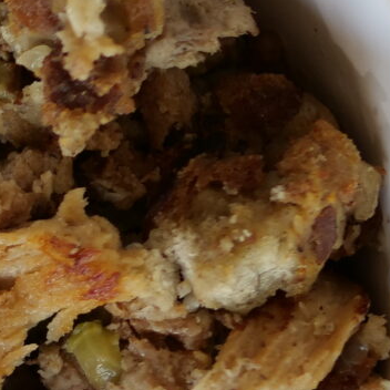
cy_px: 485
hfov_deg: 6.6
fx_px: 3276
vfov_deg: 6.8
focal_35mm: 257
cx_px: -342
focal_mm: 25
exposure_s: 1/160
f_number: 1.8
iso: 200
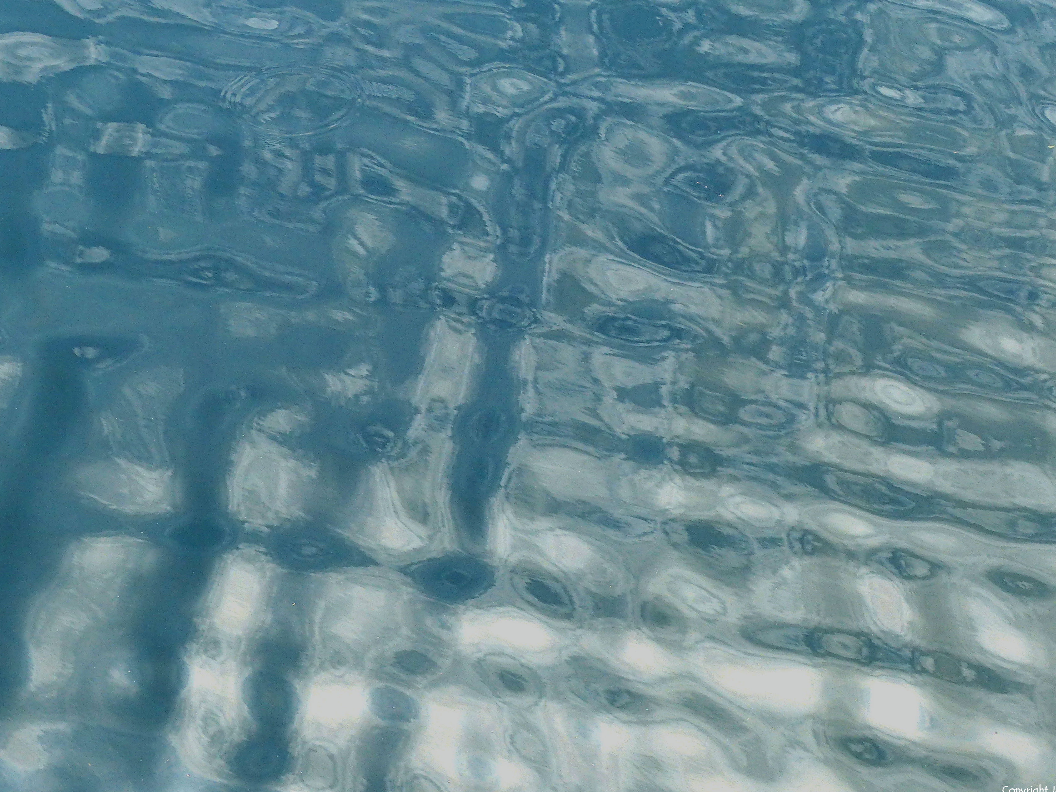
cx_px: 553
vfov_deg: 10.0
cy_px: 347
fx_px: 4515
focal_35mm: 148
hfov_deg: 13.3
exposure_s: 1/800
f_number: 4
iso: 100
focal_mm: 20.5
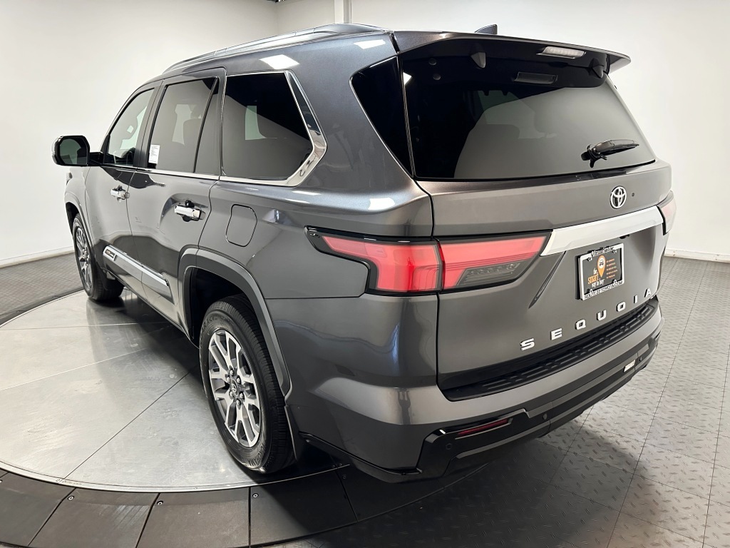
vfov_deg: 56.8
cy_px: 274
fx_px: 506
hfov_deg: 71.6
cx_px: 365
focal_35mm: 24
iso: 640
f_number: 1.78
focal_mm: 6.86
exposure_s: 1/60
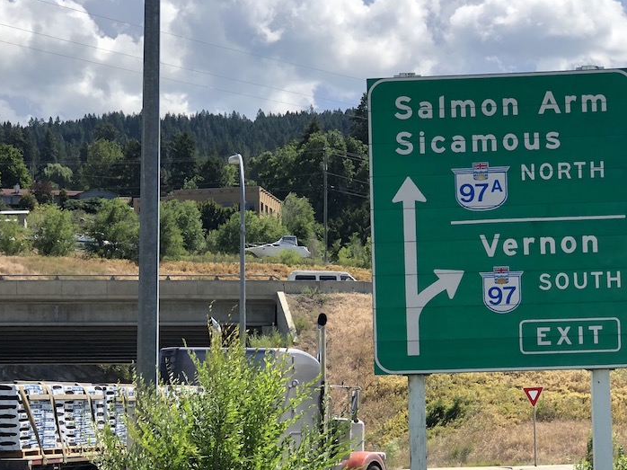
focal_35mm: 98
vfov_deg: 15.0
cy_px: 388
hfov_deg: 20.0
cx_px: 232
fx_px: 1774
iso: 20
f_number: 2.8
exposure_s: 1/600
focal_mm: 6.6
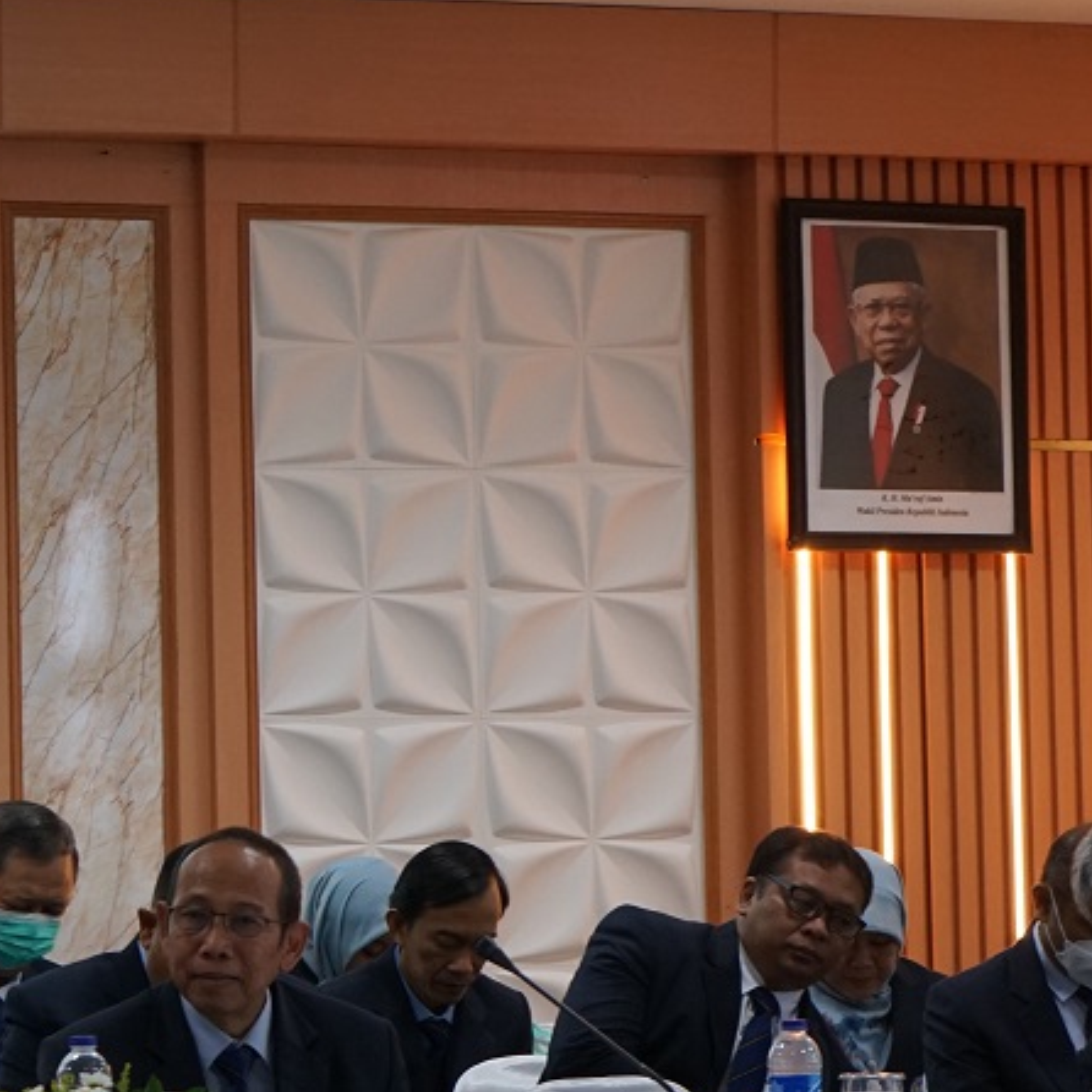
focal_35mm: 160
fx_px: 5710
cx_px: -331
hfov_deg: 10.7
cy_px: 649
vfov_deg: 10.9
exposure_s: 1/80
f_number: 5.6
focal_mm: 70
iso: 1250
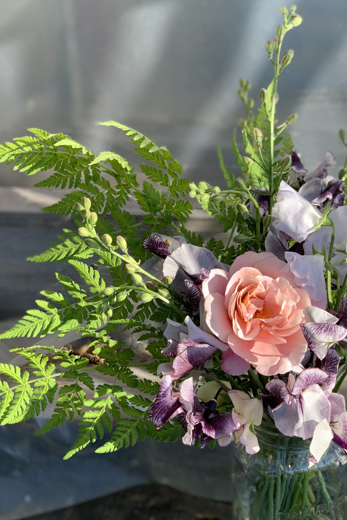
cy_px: 260
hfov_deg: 20.6
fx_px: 954
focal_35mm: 66
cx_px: 209
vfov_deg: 30.5
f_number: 2.4
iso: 16
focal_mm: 6
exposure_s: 1/393
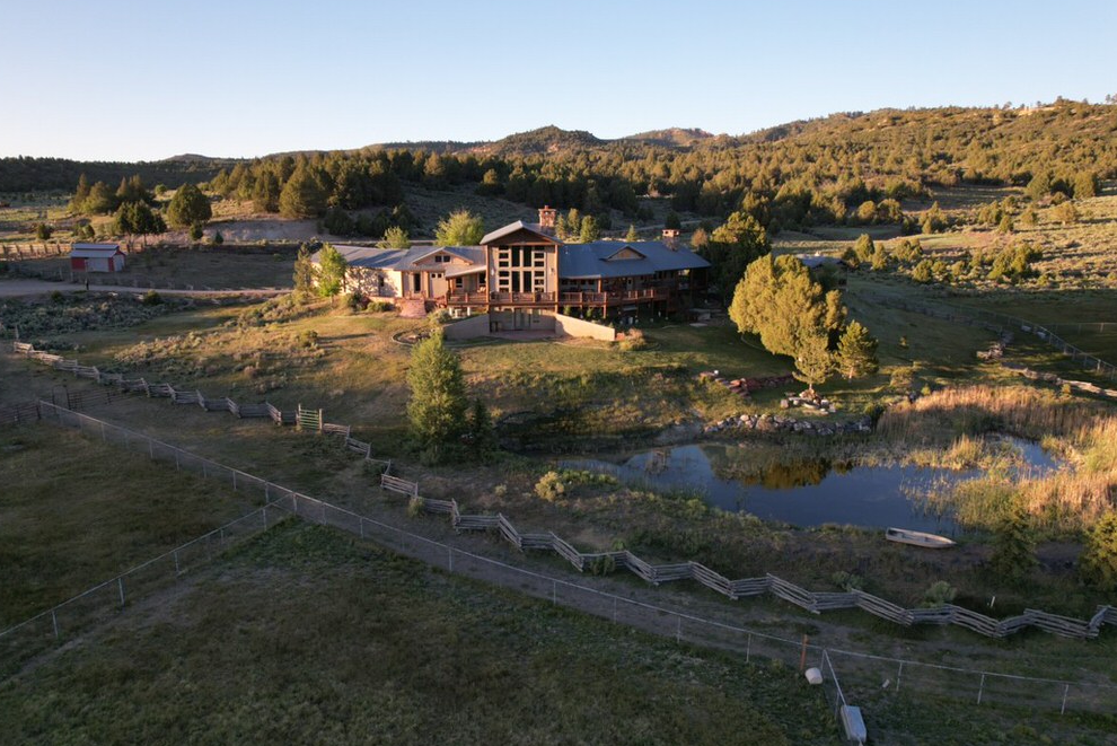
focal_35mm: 24
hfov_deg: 73.7
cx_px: 540
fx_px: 745
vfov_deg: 53.2
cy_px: 390
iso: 100
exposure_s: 1/25
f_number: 2.8
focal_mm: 8.38
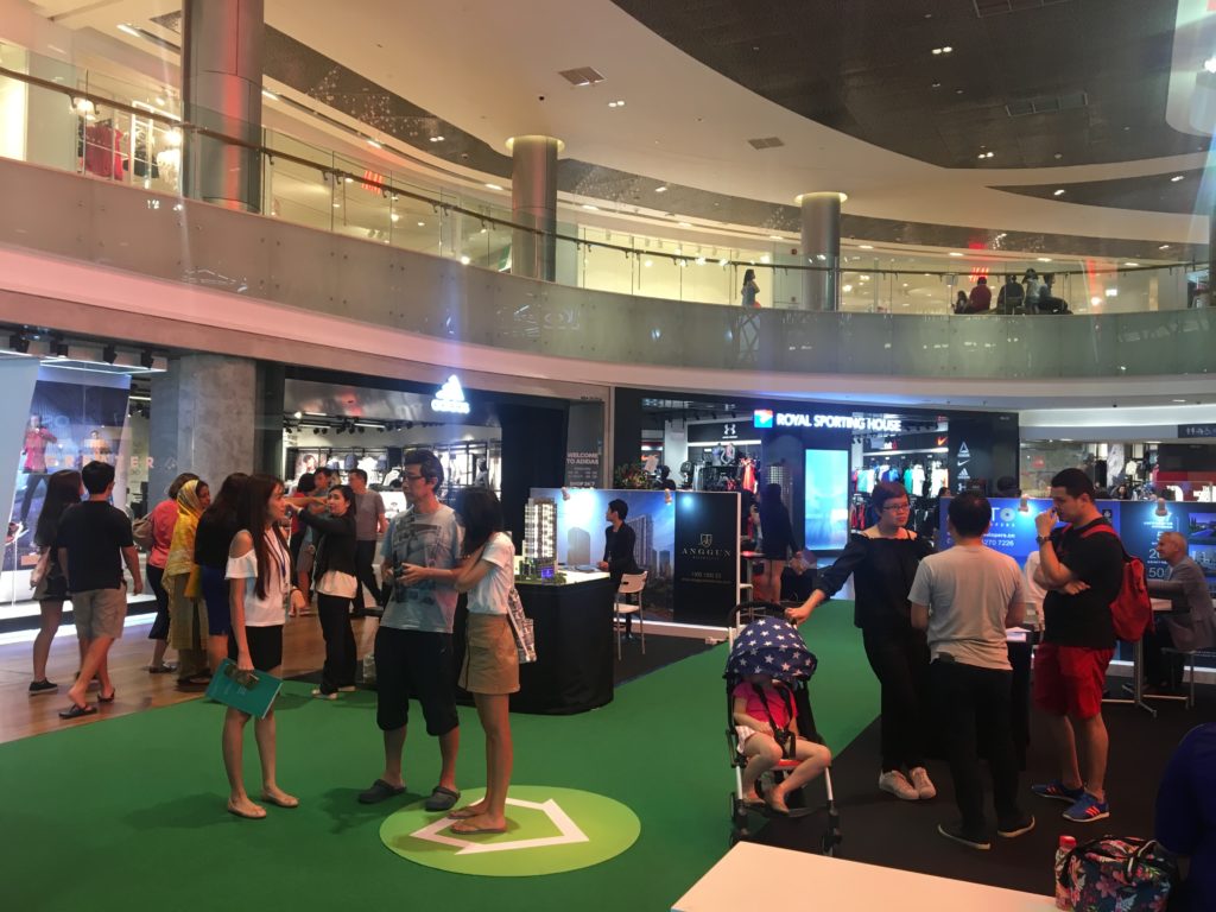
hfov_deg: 61.7
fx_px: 1019
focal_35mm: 29
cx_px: 608
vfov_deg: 48.2
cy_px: 456
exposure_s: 1/33
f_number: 2.2
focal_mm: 4.15
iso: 80
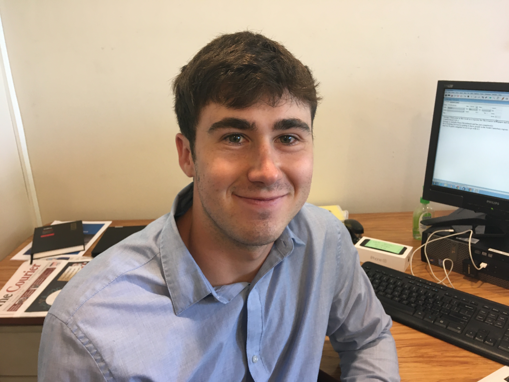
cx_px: 254
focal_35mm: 29
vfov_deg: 48.2
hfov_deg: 61.7
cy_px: 191
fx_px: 426
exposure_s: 1/33
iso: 100
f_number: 2.2
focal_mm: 4.15
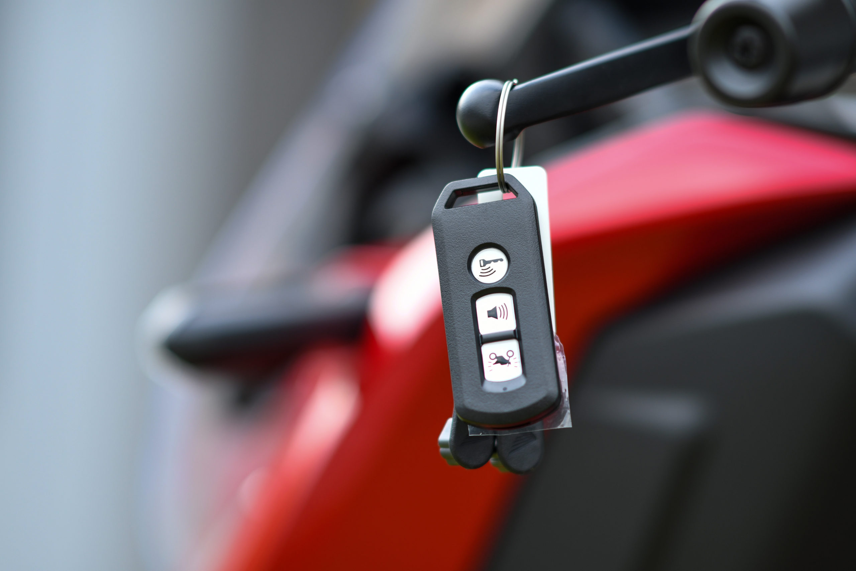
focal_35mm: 158
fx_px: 3745
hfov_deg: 13.0
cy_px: 286
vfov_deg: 8.7
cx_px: 428
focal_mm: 105
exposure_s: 1/400
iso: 200
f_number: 1.8
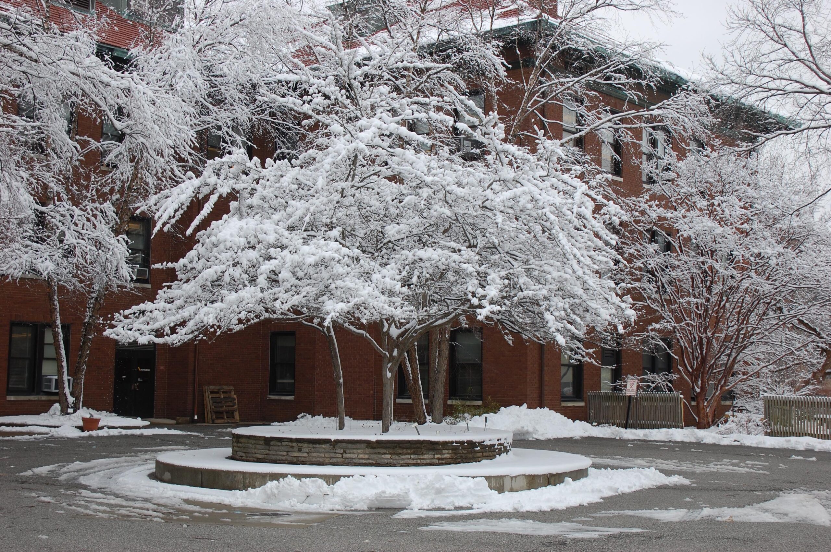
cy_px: 276
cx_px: 416
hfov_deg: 37.9
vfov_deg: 25.7
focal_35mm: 52
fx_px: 1211
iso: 200
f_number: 7.1
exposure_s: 1/200
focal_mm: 35
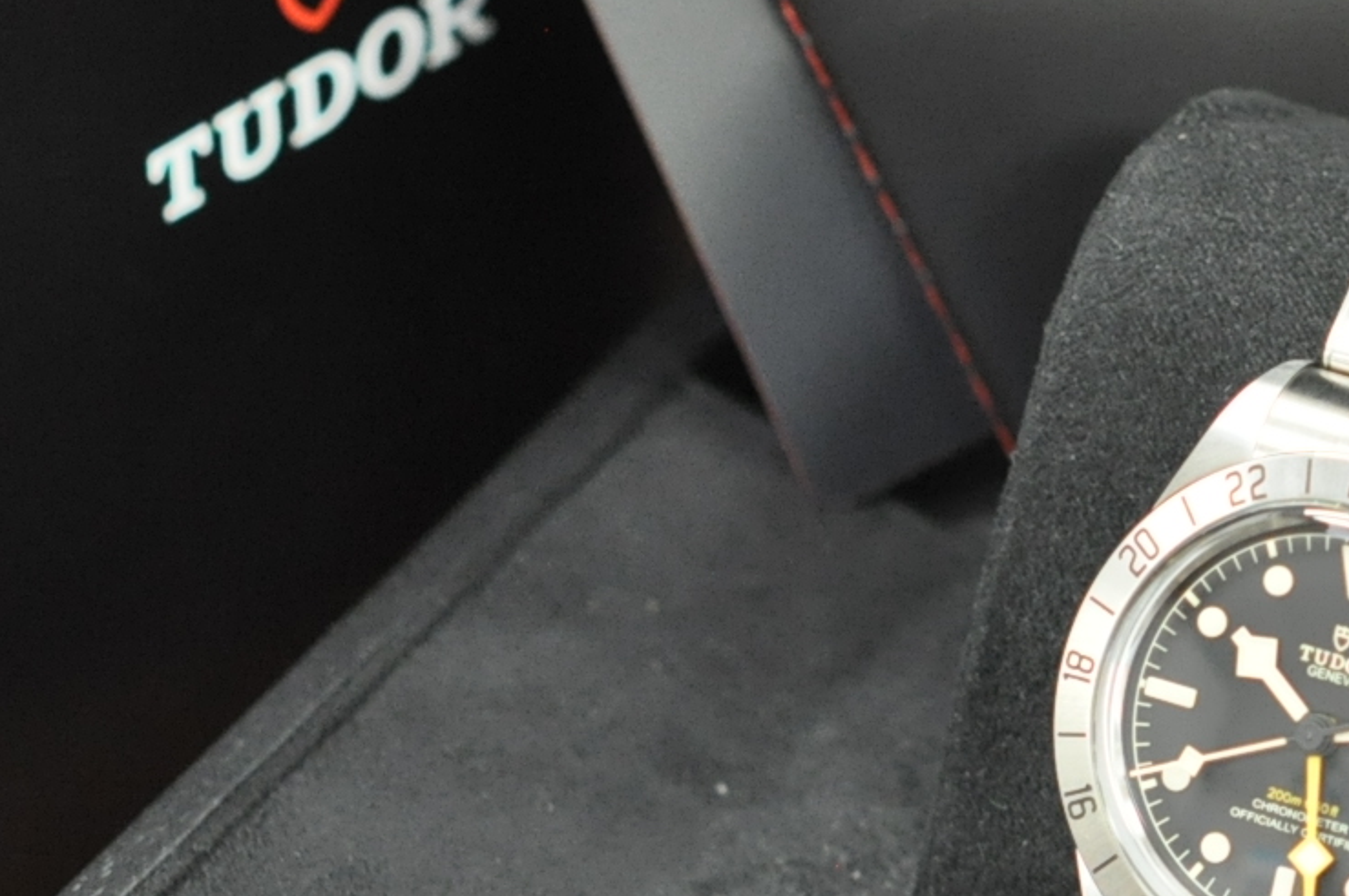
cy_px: 746
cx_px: 1318
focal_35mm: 261
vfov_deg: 5.2
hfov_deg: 7.9
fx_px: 9769
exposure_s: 1/125
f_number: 4
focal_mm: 60
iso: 1600
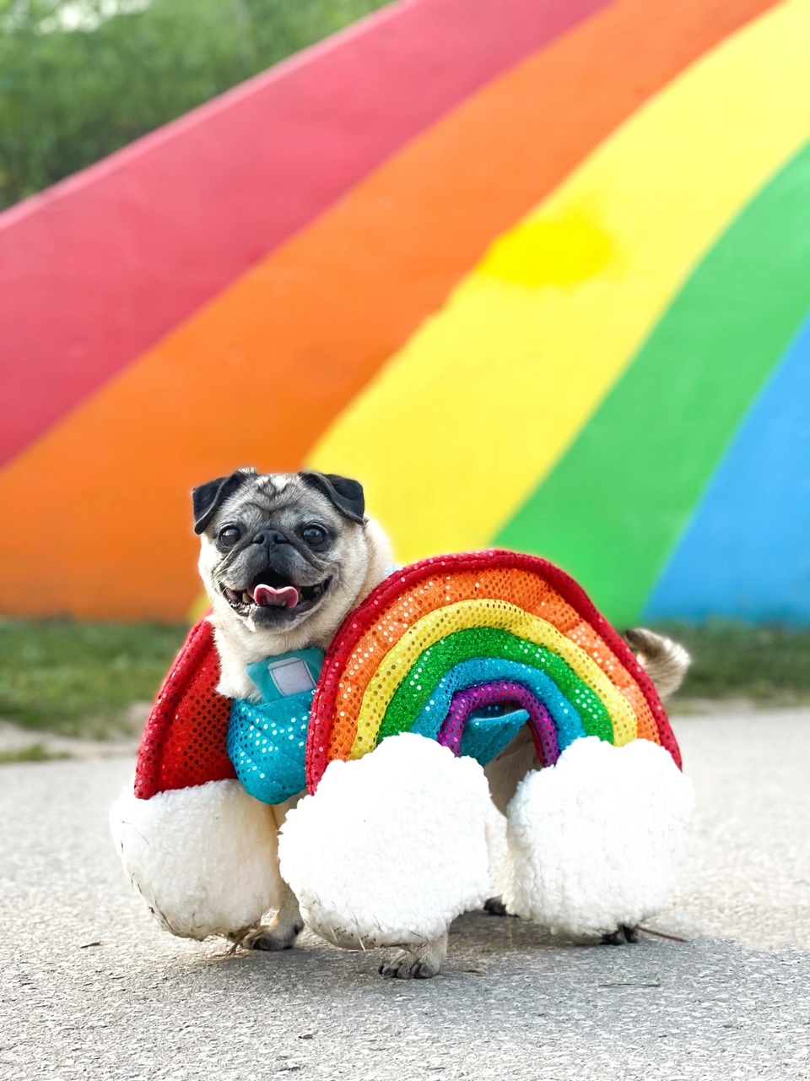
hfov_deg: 22.9
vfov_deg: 30.3
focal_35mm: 64
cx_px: 405
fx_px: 1997
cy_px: 540
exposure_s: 1/120
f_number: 2.2
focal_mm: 7.5
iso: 64
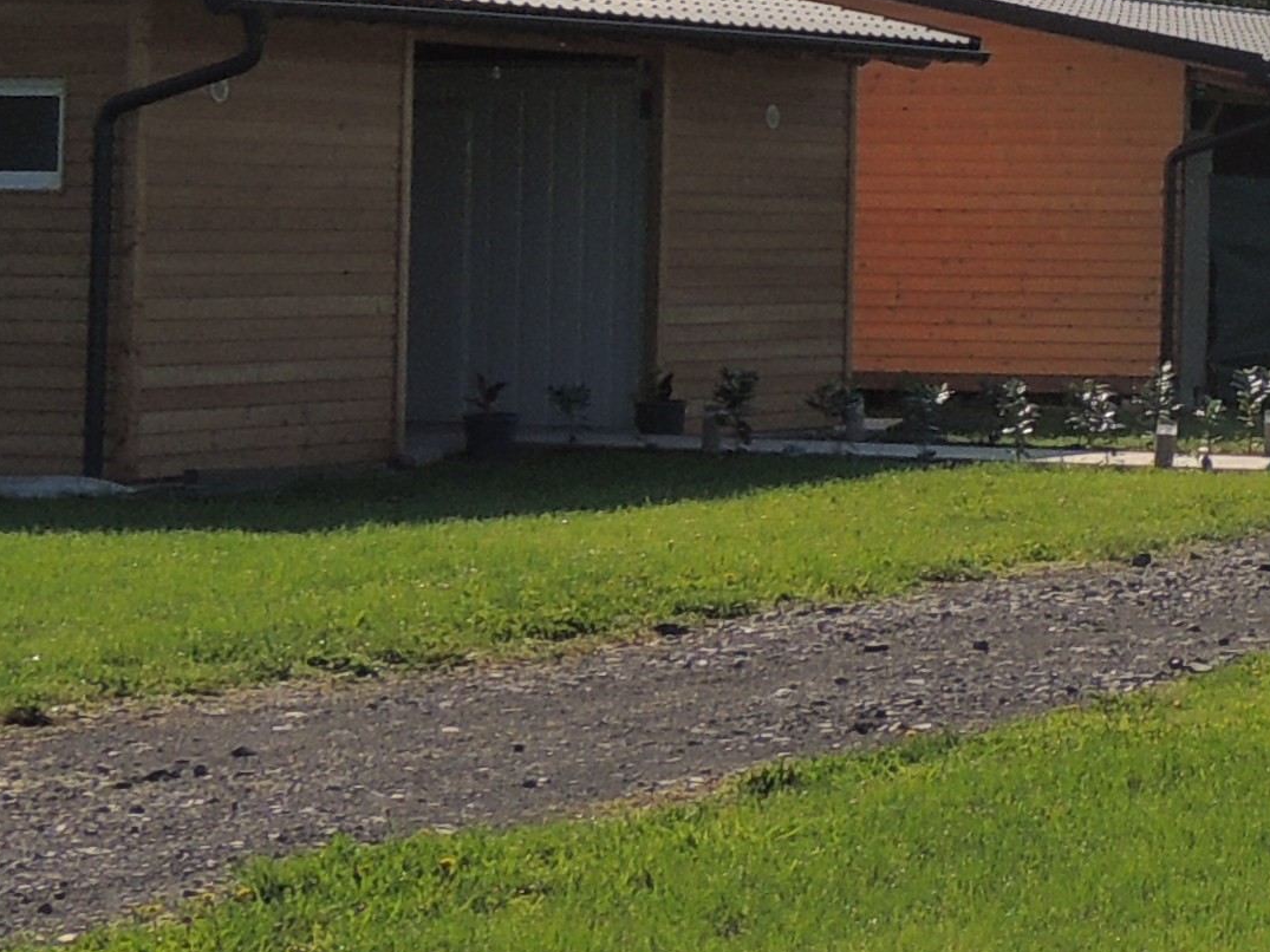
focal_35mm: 111
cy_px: -275
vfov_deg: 12.9
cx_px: 2043
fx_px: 4072
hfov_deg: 15.9
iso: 100
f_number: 3.5
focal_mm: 5.3
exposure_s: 1/1250
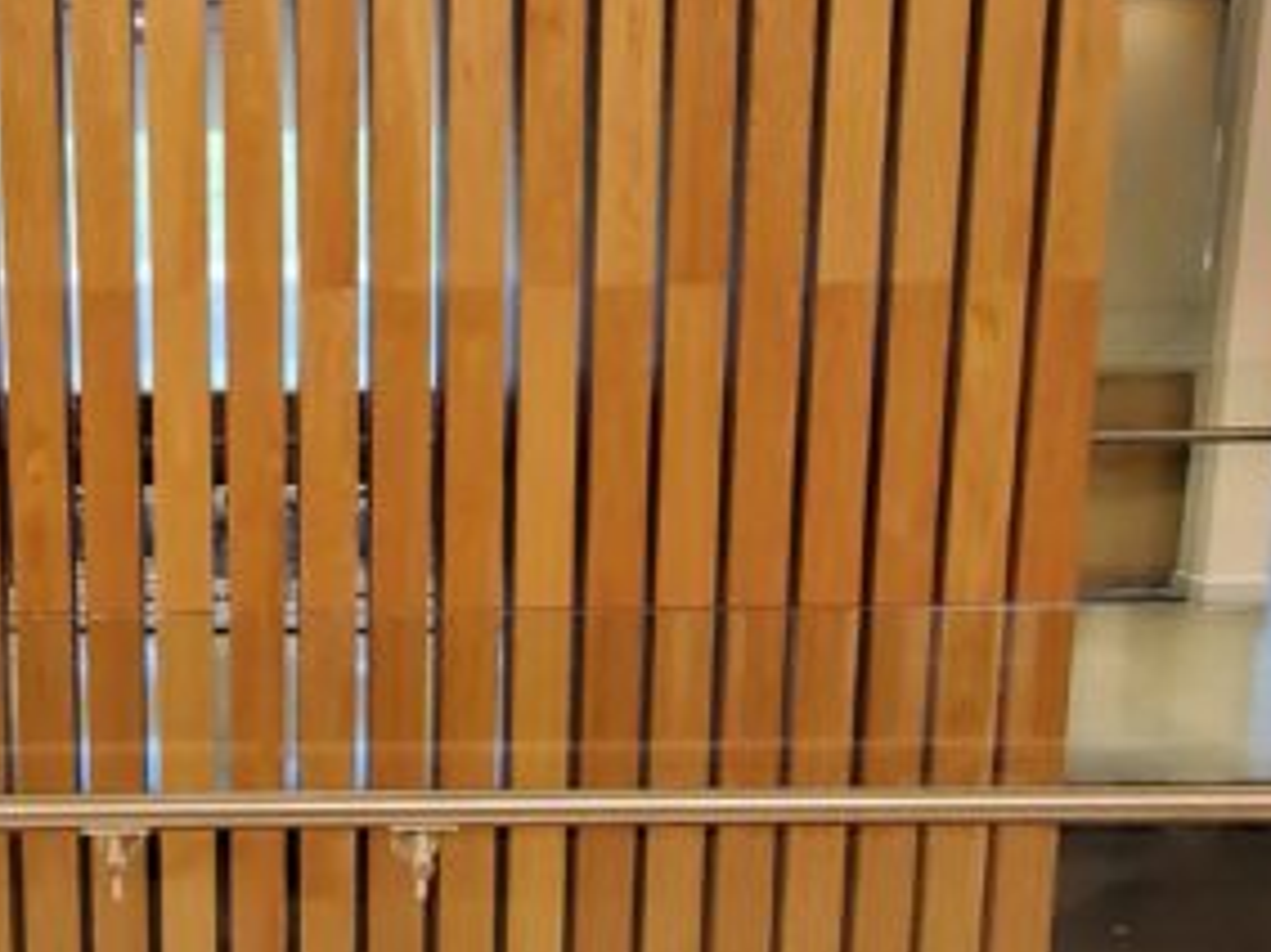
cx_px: 171
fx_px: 1725
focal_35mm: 47
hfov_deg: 38.2
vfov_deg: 30.9
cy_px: 485
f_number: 2.2
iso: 500
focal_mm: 1.8
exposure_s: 1/59
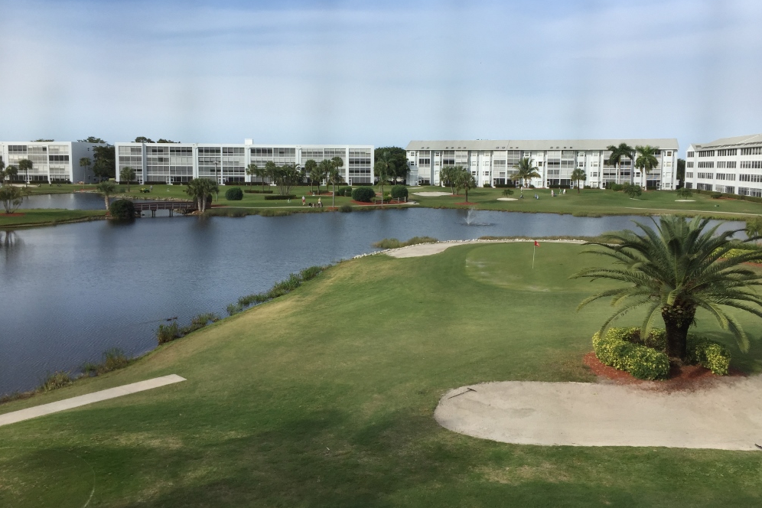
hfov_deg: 60.3
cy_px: 230
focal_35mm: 31
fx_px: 656
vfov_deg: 42.3
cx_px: 389
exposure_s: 1/1041
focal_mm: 4.15
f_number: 2.2
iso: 32
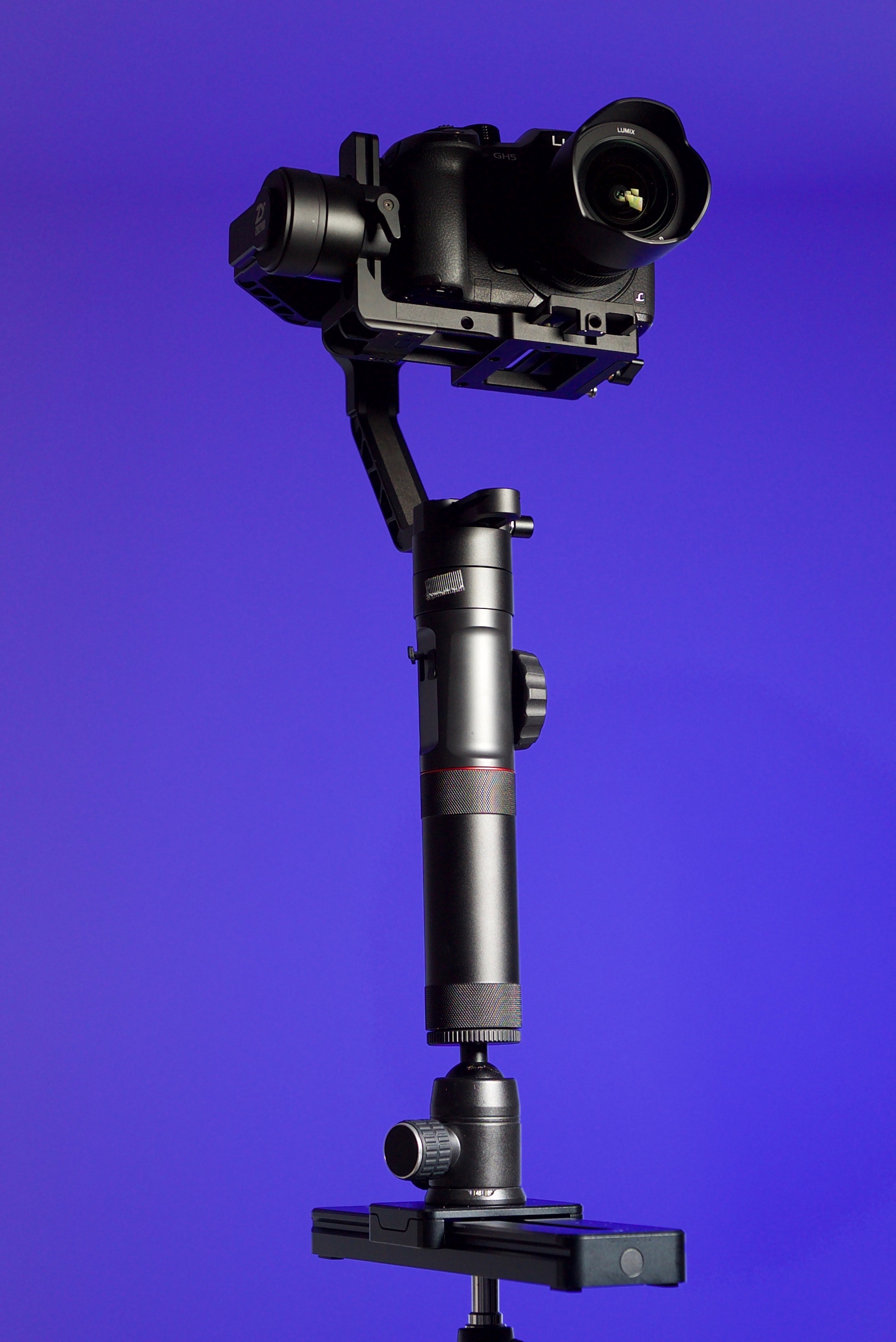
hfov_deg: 18.2
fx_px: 2797
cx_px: 448
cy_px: 671
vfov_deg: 27.0
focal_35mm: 75
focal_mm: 50
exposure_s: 1/125
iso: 800
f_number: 4
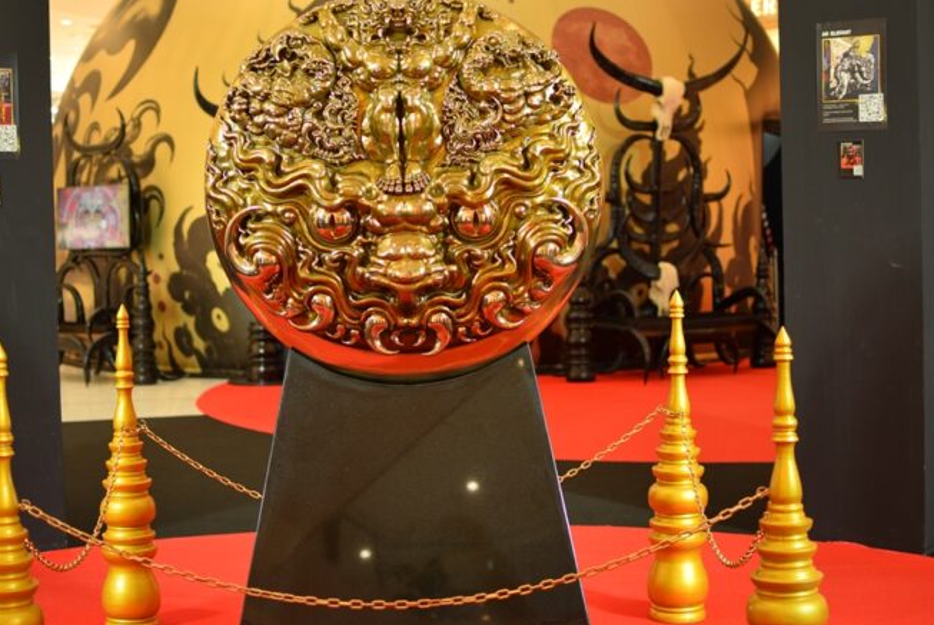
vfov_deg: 23.2
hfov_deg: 34.1
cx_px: 423
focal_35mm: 59
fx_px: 1521
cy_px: 280
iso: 400
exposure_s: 1/125
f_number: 1.8
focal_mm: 35
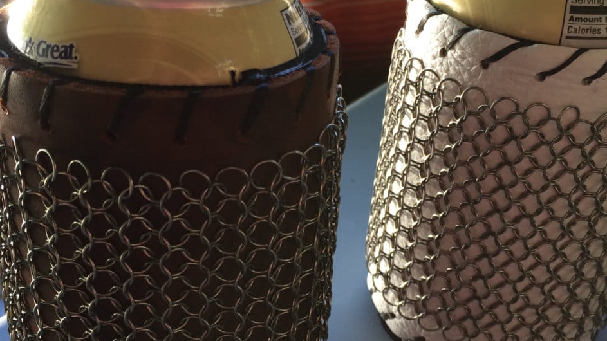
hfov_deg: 39.9
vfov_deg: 22.9
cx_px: 321
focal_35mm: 52
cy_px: 234
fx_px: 837
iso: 50
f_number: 2.2
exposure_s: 1/60
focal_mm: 4.12
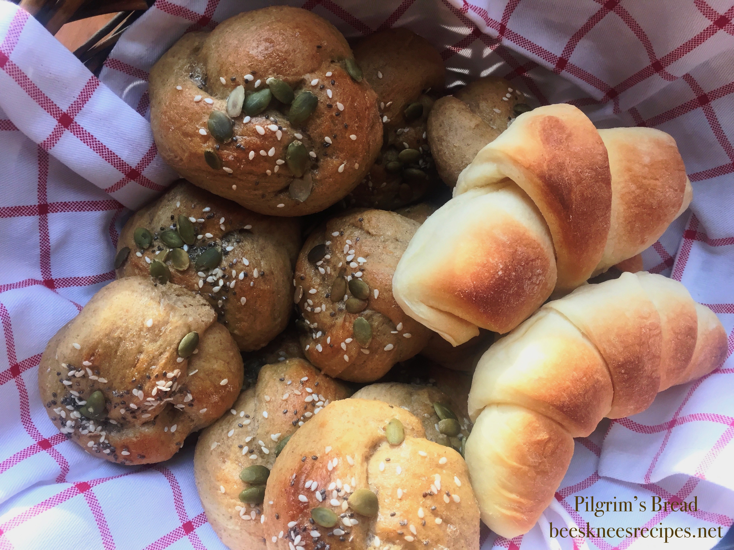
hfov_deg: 61.7
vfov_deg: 48.2
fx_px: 615
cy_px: 275
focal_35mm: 29
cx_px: 367
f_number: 2.2
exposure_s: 1/40
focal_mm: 4.15
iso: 32
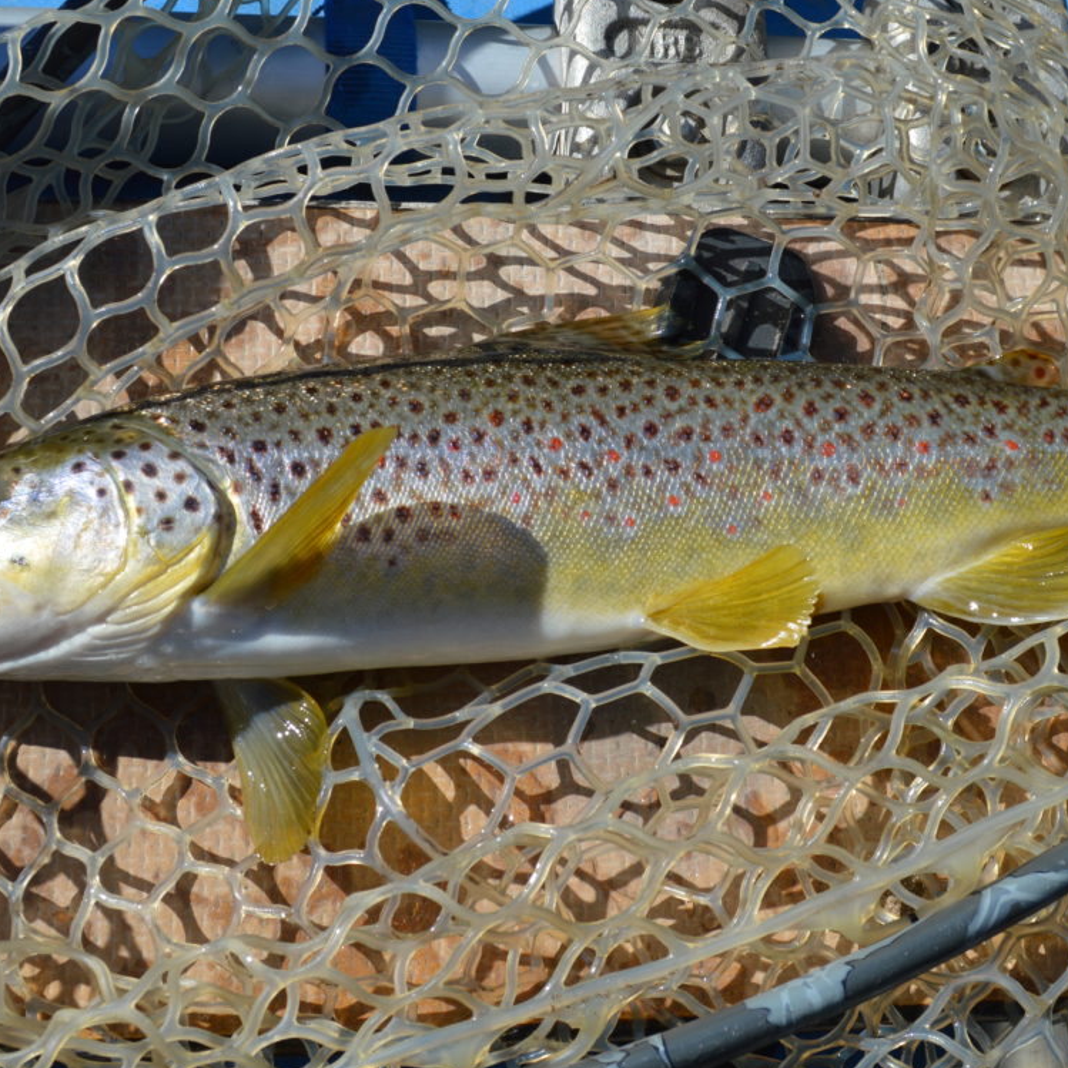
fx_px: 1710
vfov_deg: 34.5
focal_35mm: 49
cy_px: 406
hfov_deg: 34.6
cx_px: 607
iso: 100
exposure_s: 1/320
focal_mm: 18
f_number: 9
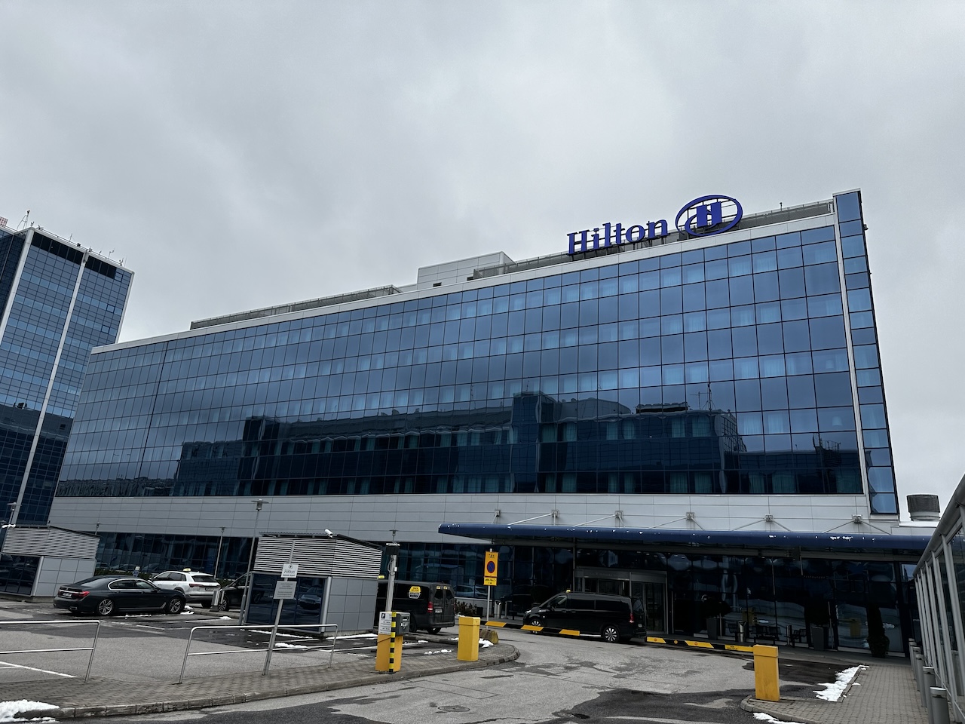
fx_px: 669
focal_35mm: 24
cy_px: 362
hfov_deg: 71.6
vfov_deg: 56.8
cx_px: 482
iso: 80
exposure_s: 1/4016
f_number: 1.78
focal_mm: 6.86
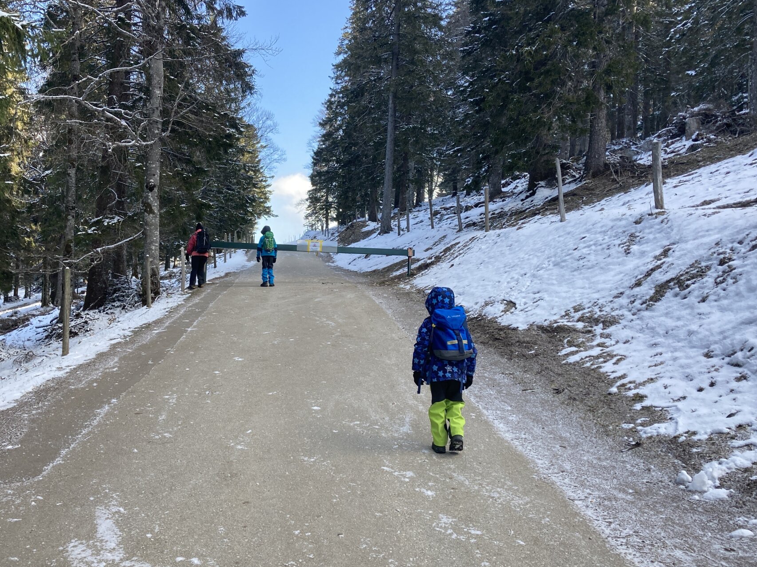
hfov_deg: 50.0
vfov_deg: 38.7
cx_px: 336
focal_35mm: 37
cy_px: 273
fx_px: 809
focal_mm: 3.99
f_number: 1.8
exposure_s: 1/314
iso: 20
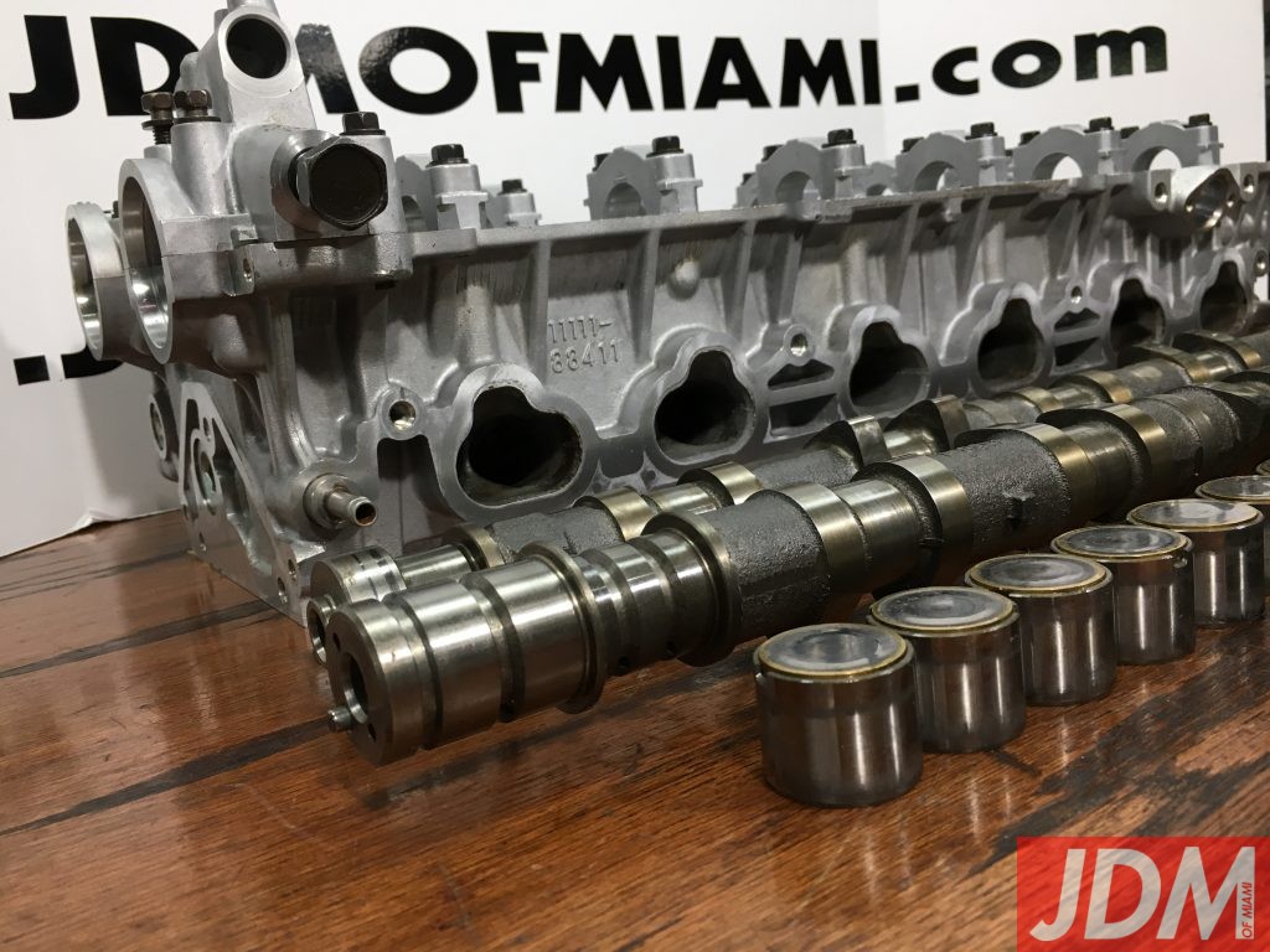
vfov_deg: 48.2
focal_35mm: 29
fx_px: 1064
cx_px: 635
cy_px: 476
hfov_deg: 61.7
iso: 32
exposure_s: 1/30
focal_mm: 4.15
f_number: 2.2
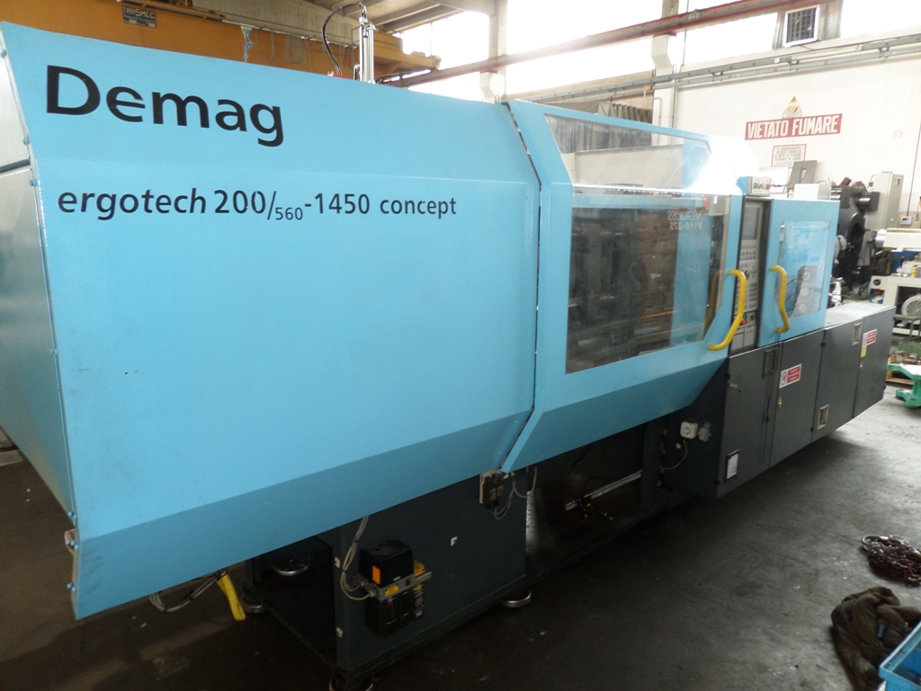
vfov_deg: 56.8
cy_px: 346
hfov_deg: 71.6
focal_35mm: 24
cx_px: 460
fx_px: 639
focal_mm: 4.3
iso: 100
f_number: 3.1
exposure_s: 1/20
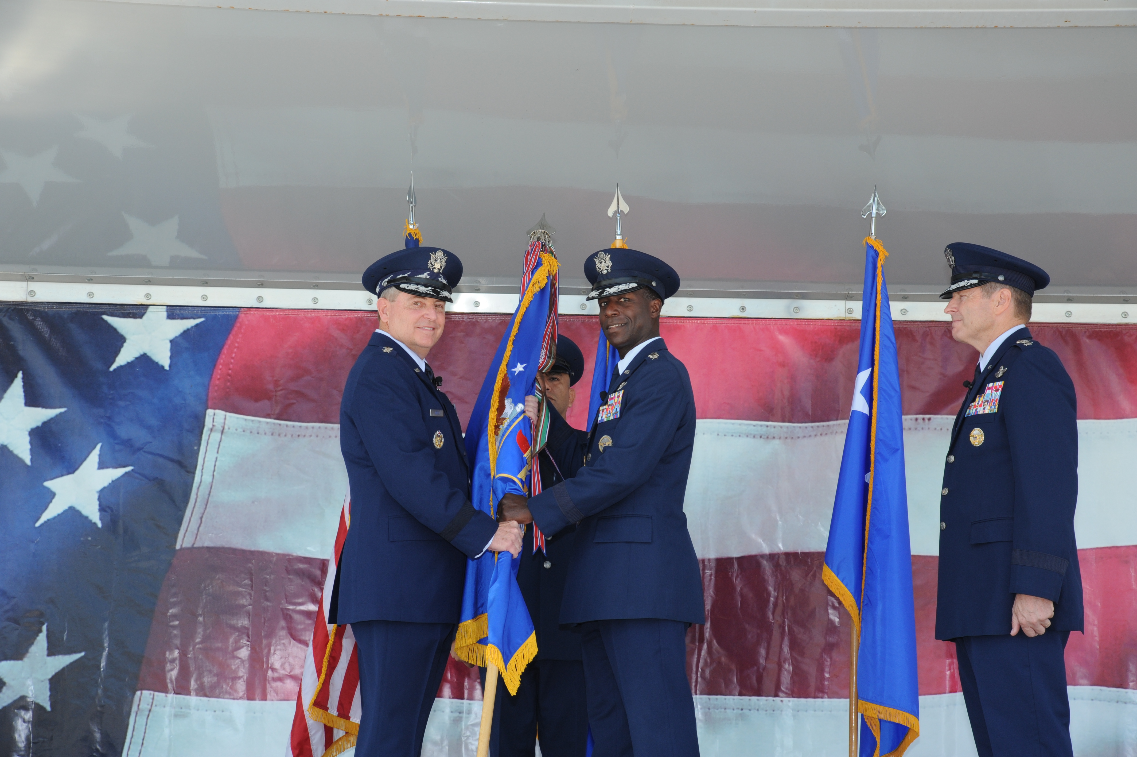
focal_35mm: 78
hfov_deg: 26.0
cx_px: 568
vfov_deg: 17.5
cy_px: 378
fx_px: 2462
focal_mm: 78
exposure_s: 1/250
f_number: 13
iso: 800
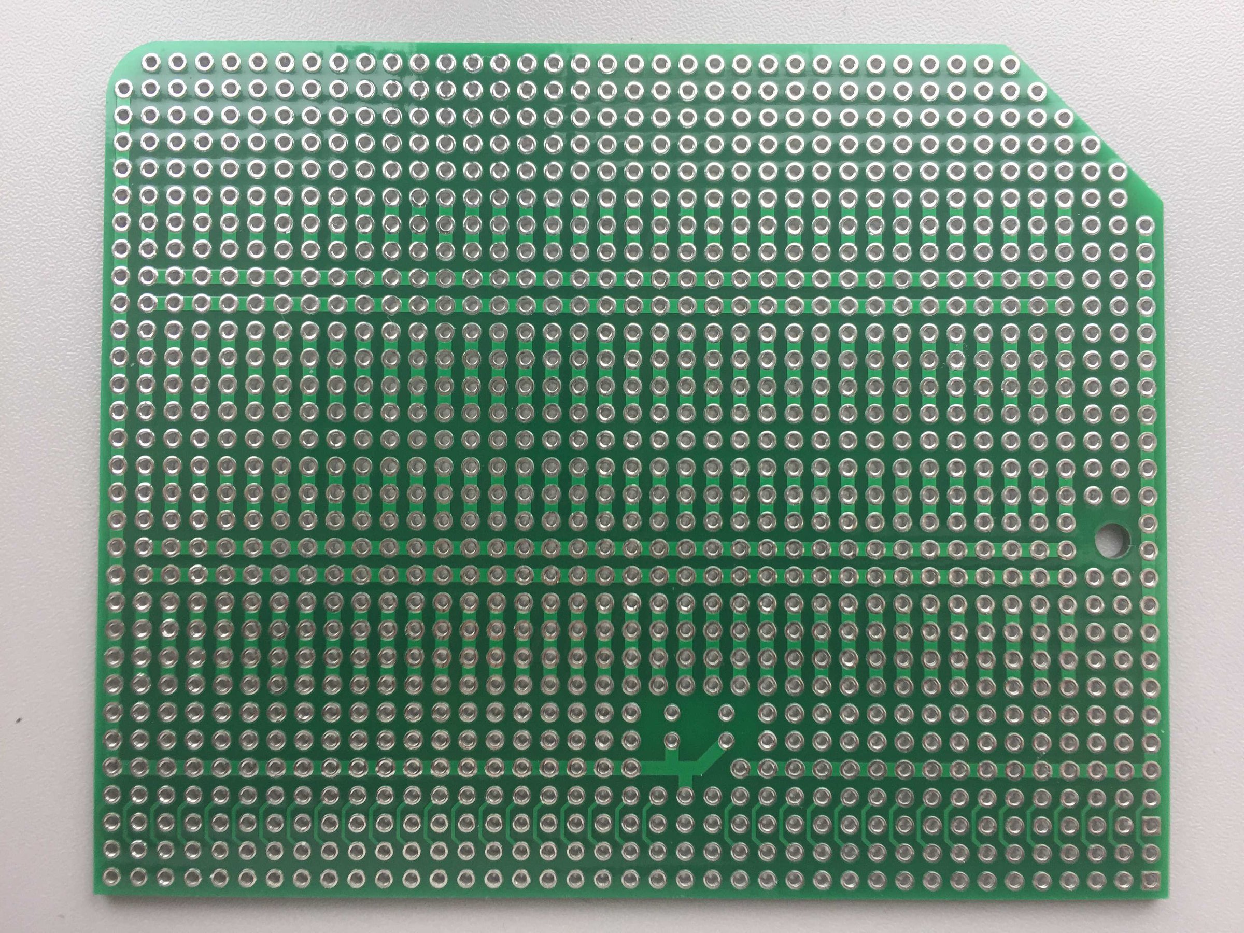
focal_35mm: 29
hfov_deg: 61.7
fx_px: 1042
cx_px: 622
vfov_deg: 48.2
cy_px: 466
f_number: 2.2
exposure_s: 1/100
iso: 50
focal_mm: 4.15
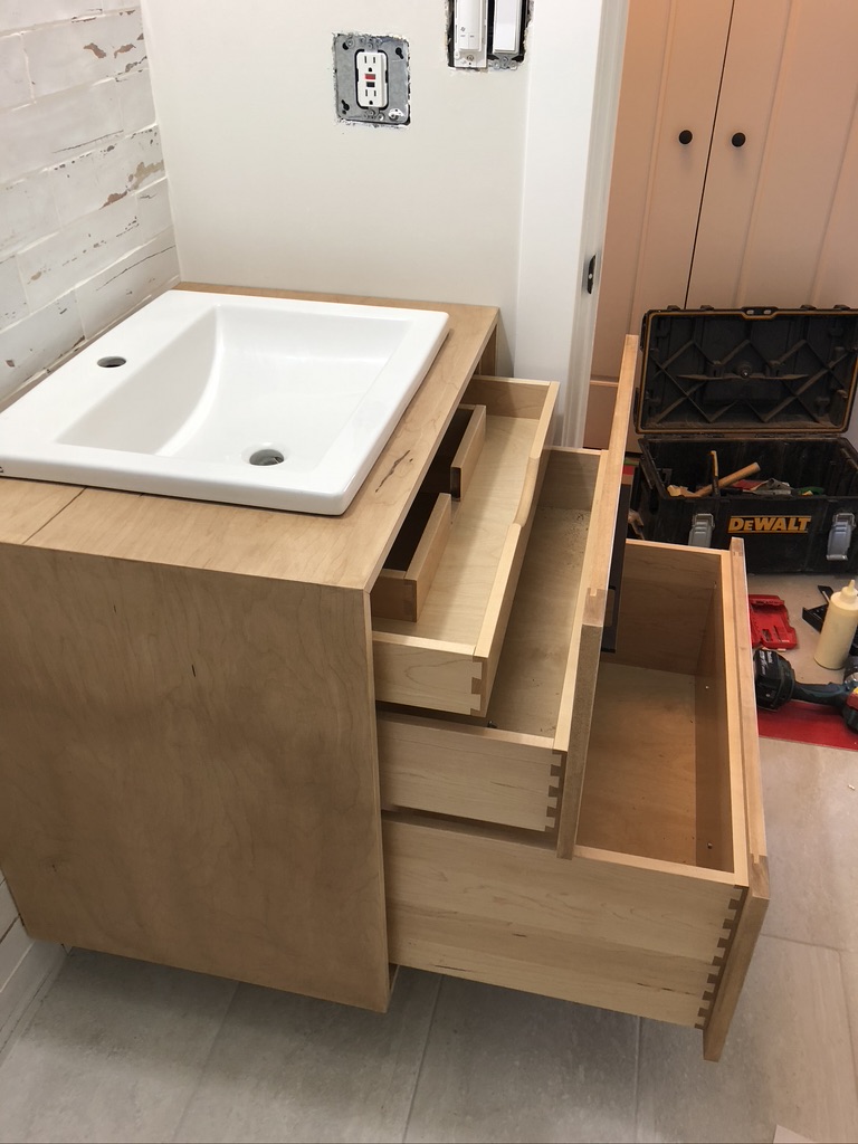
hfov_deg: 49.7
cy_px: 572
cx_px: 429
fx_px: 925
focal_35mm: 28
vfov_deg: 63.4
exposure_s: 1/24
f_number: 1.8
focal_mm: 4
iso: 40
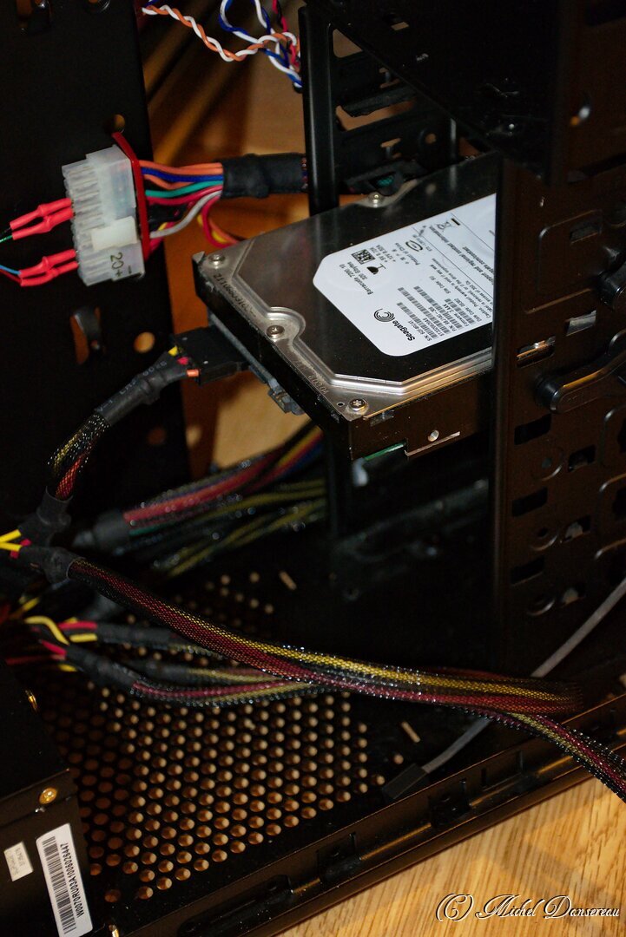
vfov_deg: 28.1
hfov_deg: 18.9
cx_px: 313
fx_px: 1876
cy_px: 468
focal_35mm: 72
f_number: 4.5
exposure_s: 1/60
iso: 5000
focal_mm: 48
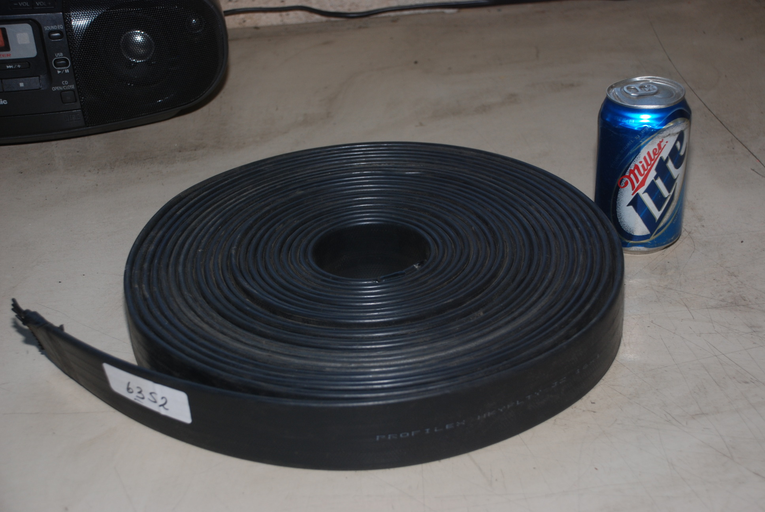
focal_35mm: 60
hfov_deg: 33.4
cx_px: 382
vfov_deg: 22.7
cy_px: 256
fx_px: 1277
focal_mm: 40
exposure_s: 1/60
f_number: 4.5
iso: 200
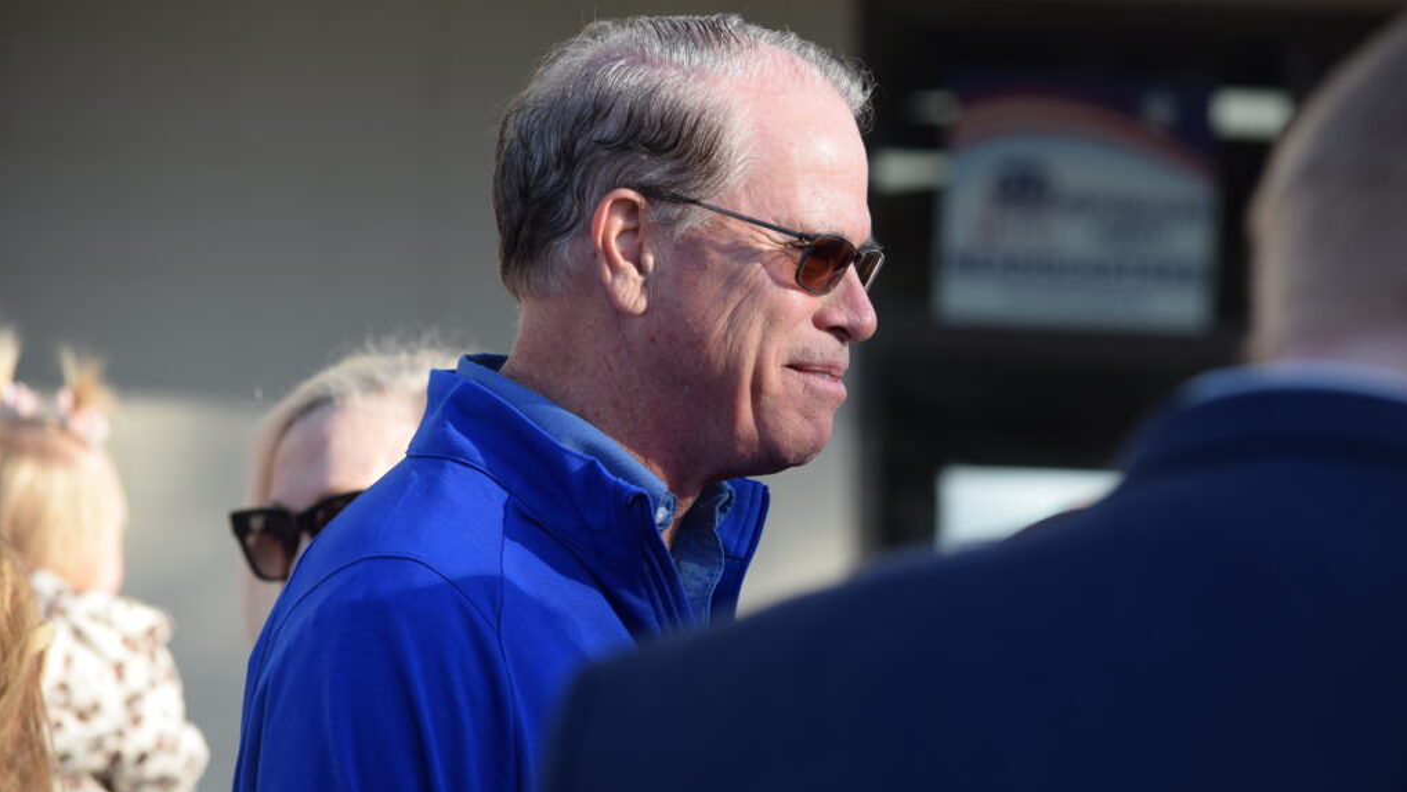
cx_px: 705
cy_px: 360
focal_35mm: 237
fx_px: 8843
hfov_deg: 9.1
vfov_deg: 5.1
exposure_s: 1/500
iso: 250
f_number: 5.6
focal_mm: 150
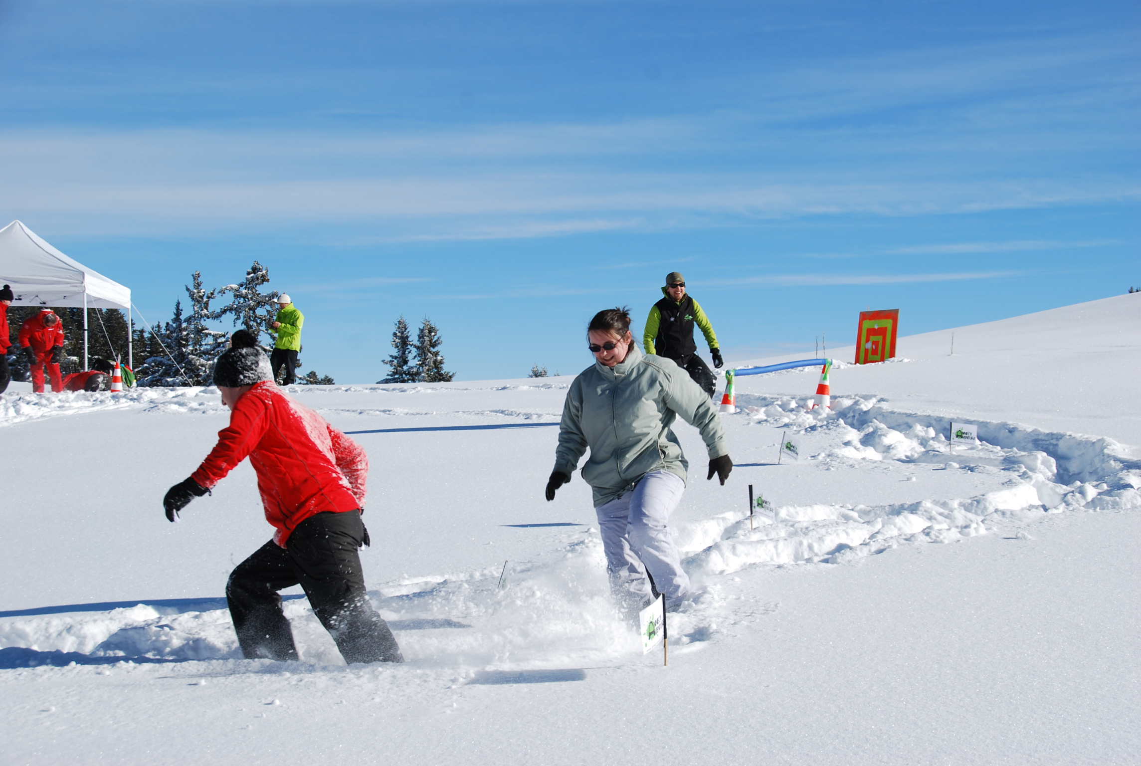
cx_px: 570
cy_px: 383
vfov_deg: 22.7
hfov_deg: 33.3
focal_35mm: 60
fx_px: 1906
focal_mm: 40
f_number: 10
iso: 100
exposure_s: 1/320
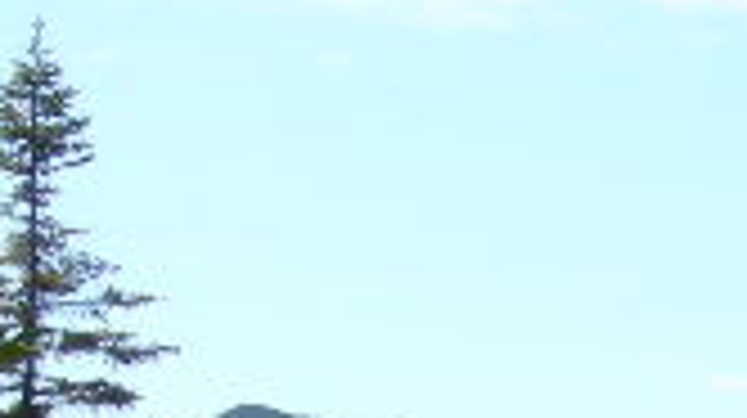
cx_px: 1220
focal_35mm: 184
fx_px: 3641
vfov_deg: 6.3
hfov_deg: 11.1
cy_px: 1005
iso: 50
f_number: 4.8
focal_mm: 7.8
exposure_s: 1/315
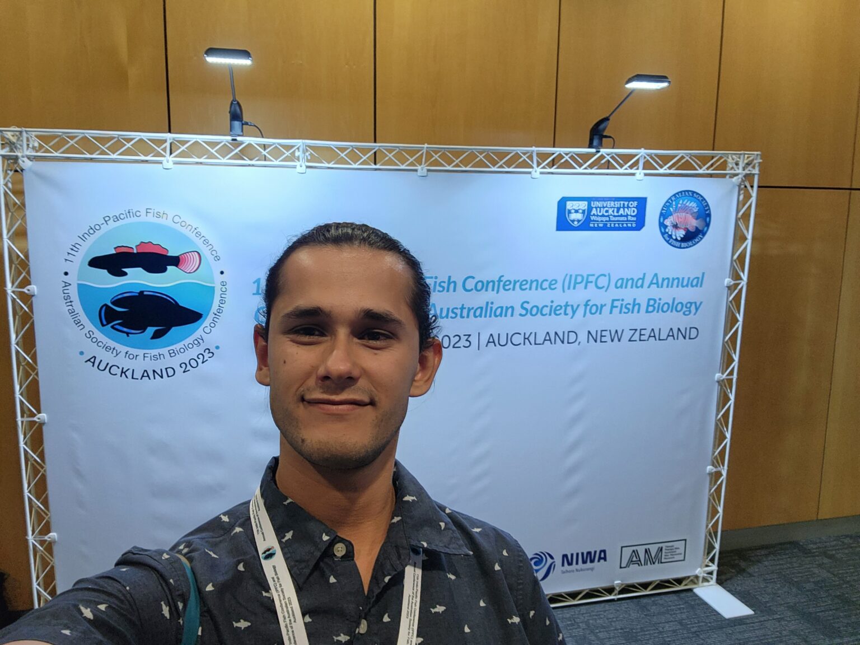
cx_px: 430
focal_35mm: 25
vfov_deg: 54.9
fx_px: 621
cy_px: 322
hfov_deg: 69.4
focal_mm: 3.3
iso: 500
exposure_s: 1/60.2
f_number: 2.2
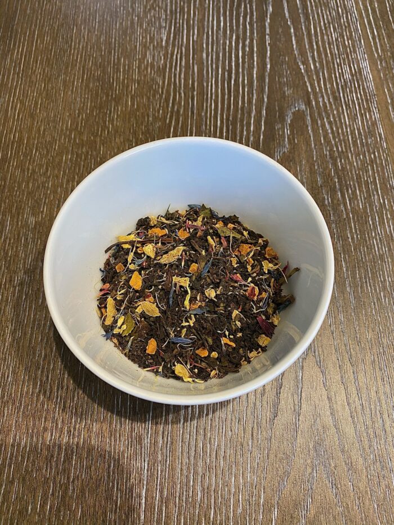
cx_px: 197
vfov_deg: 67.3
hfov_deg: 53.1
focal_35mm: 26
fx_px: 394
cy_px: 262
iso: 250
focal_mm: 4.25
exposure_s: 1/60
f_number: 1.8
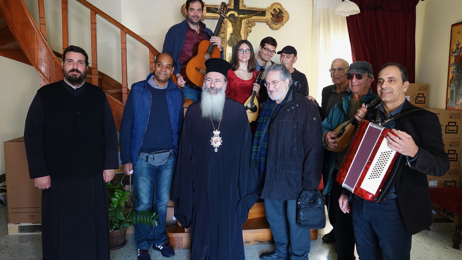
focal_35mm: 26
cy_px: 122
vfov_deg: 44.4
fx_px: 318
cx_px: 234
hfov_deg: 71.9
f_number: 2.4
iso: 250
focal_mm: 8.8
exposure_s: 1/30
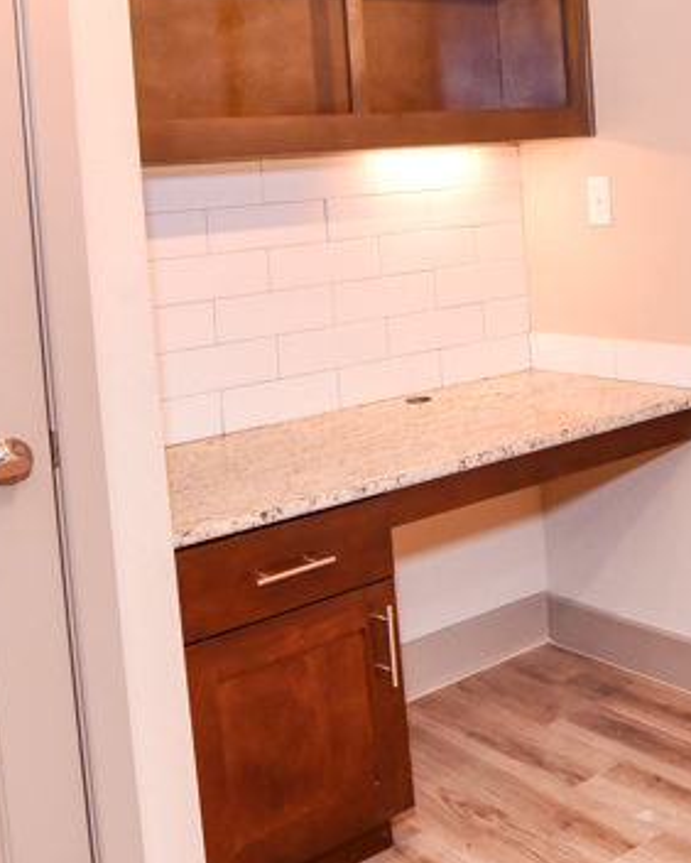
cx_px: 647
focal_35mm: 48
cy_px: 211
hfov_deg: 29.9
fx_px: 1226
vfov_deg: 37.8
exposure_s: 1/80
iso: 800
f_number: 4.5
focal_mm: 18
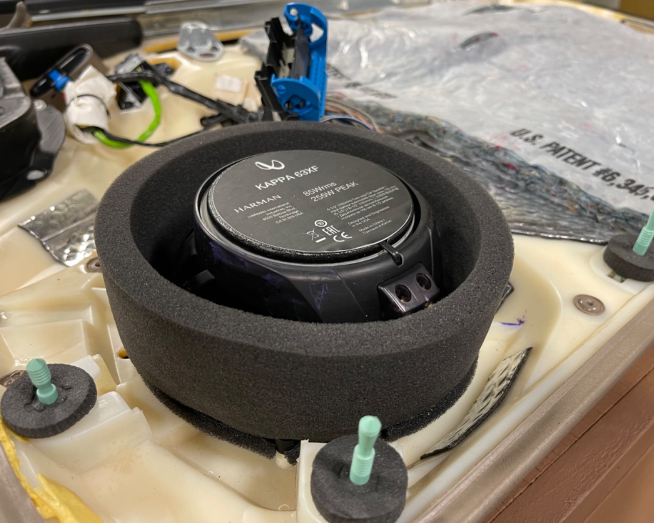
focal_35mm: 28
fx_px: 542
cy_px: 261
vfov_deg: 51.5
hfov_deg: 62.1
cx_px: 350
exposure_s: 1/43
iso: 125
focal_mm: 5.1
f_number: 1.6
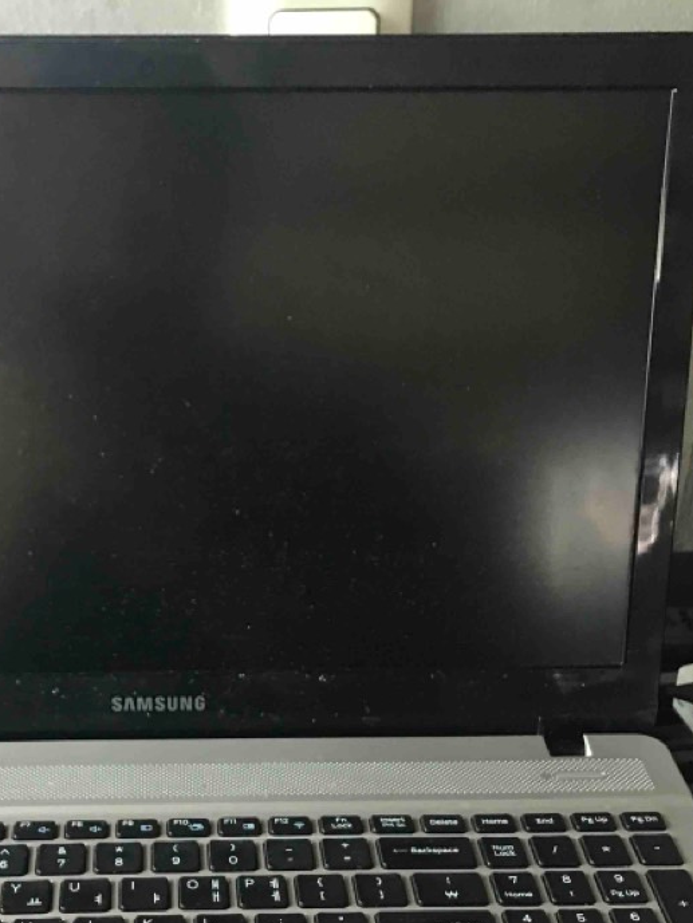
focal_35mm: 52
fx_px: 1388
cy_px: 769
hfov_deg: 27.8
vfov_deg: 35.3
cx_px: 198
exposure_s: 1/15
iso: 80
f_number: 1.8
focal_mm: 3.99
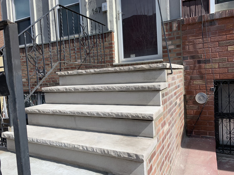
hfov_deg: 67.3
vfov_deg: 53.1
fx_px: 176
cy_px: 88
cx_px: 117
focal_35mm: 26
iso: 25
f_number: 1.8
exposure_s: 1/2075
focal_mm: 4.25
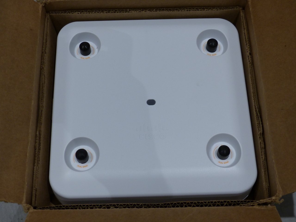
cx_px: 148
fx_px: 445
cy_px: 111
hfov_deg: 36.8
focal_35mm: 52
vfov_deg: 28.0
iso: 160
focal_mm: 9.4
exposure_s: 1/60
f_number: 2.8
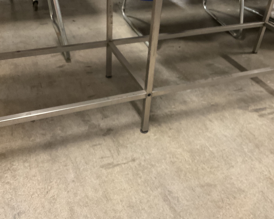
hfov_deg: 46.8
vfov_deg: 38.2
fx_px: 316
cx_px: 133
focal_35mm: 39
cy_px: 103
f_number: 1.8
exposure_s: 1/33
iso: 320
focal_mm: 3
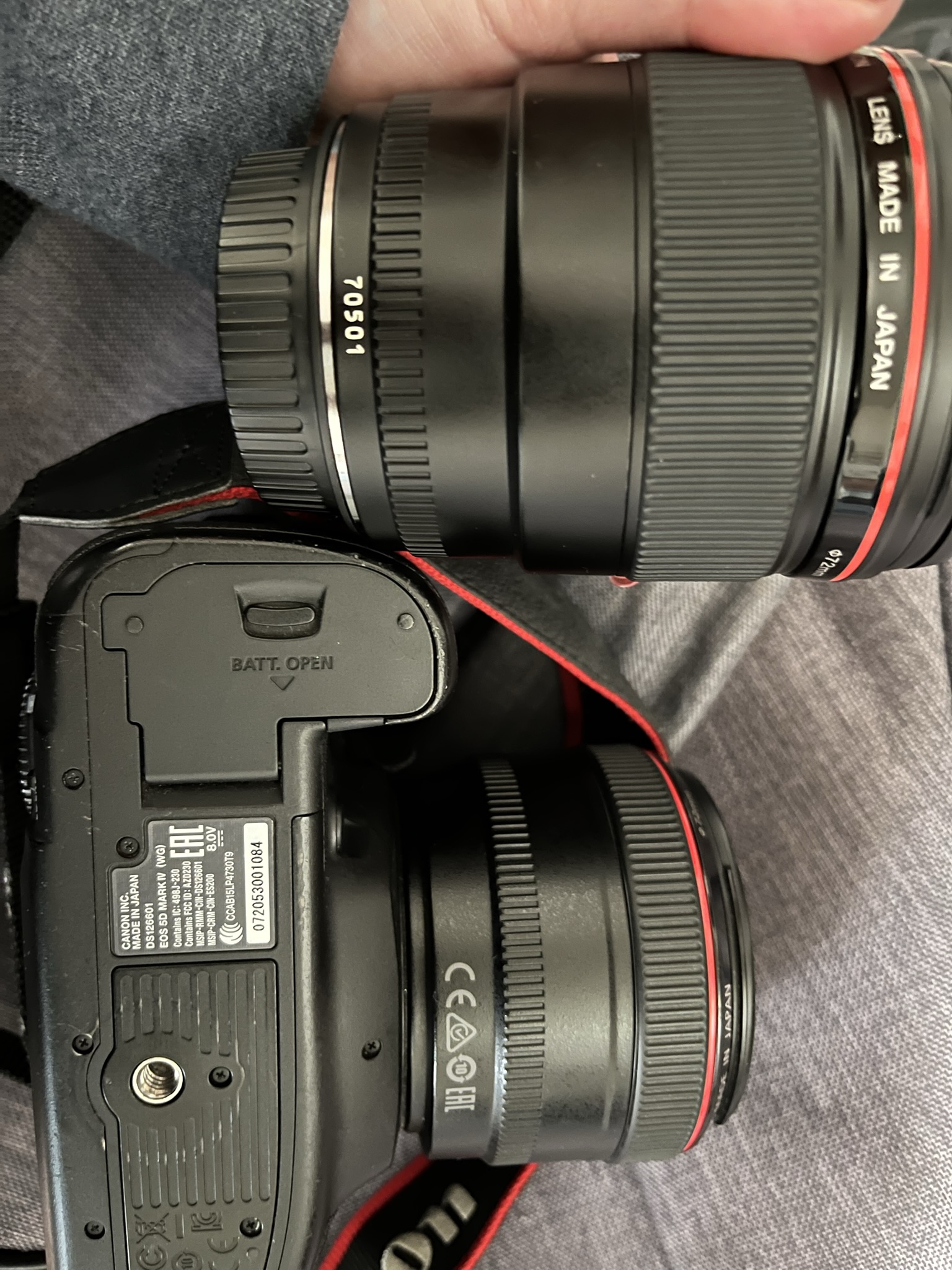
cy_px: 635
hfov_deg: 53.1
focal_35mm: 26
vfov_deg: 67.3
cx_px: 476
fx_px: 953
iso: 800
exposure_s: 1/9
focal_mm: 5.1
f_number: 1.6
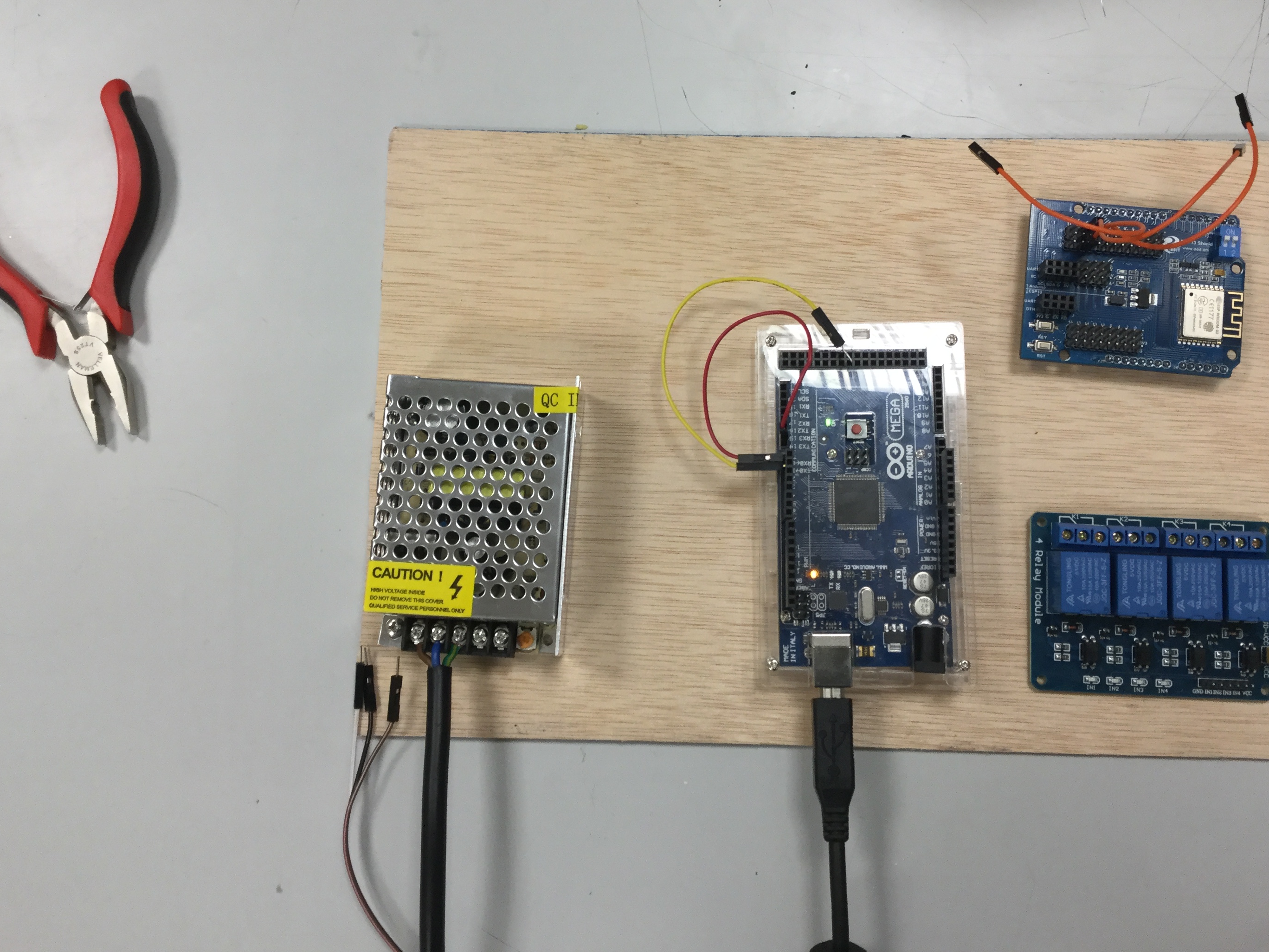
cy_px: 399
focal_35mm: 37
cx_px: 675
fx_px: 1356
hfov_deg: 50.1
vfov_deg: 38.6
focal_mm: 3.3
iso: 40
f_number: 2.4
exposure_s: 1/33
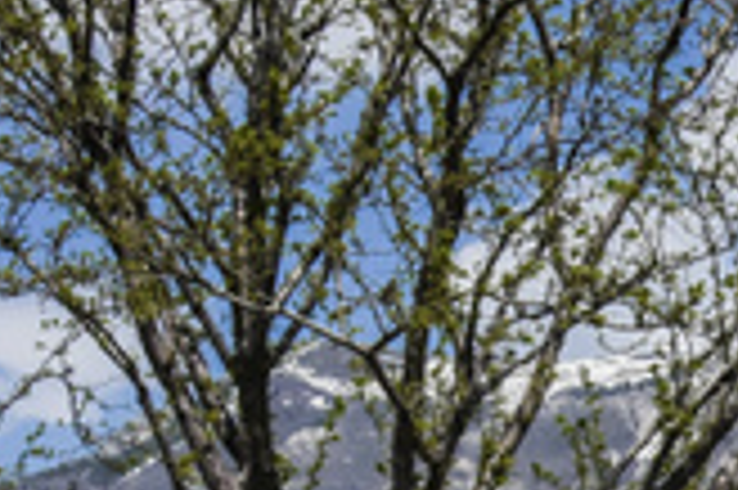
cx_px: 1404
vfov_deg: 9.5
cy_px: 897
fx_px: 2806
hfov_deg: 13.2
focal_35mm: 137
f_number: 8
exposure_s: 1/8000
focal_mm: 35
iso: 1600
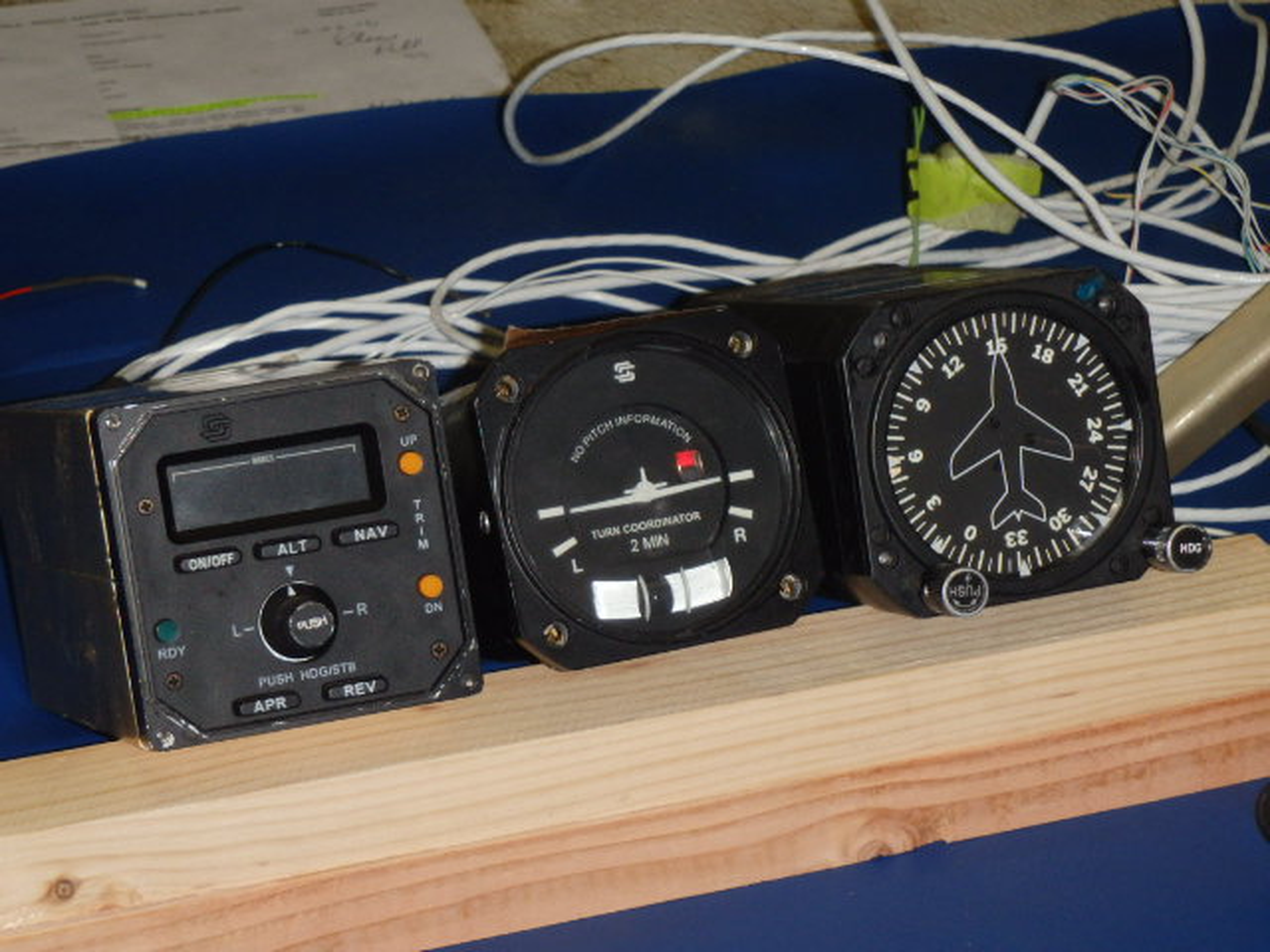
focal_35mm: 140
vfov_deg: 10.6
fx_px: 5136
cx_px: 635
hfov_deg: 14.1
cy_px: 476
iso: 400
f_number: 5.9
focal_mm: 25
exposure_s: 1/60
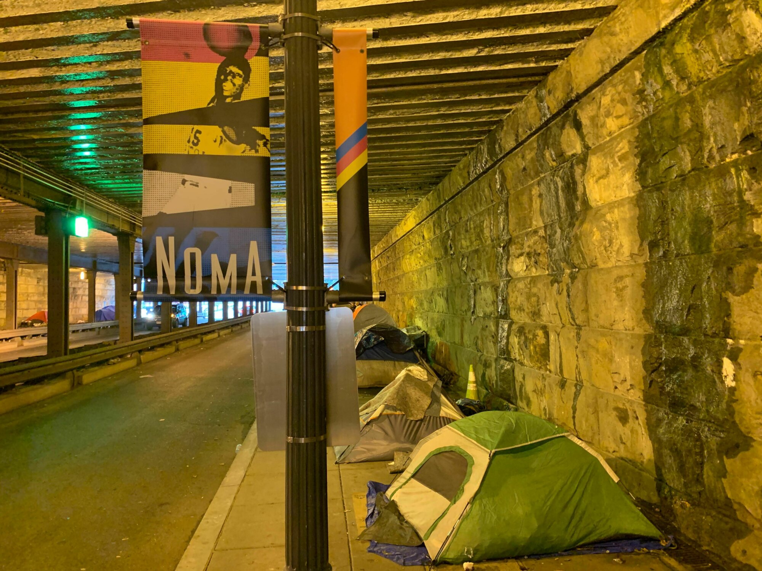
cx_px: 381
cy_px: 286
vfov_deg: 53.1
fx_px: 572
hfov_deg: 67.3
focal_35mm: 26
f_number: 1.8
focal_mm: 4.25
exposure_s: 1/30
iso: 500
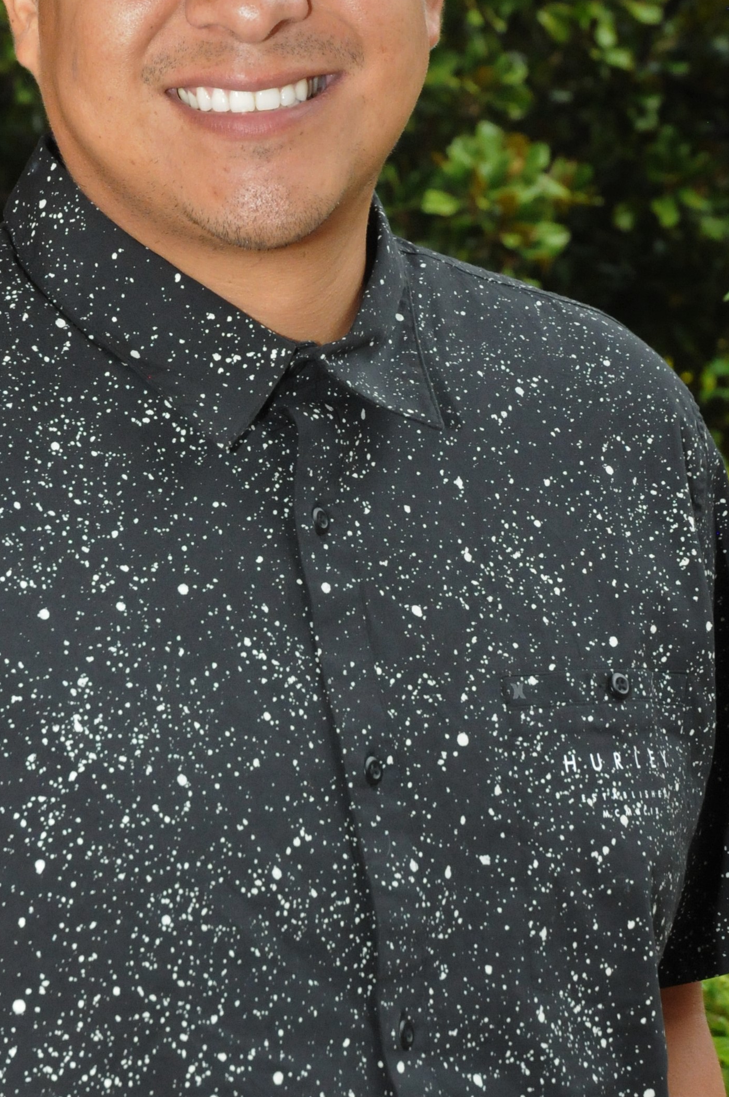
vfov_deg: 20.3
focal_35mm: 100
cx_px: 258
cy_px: 316
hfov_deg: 13.6
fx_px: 3045
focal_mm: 44
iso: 1600
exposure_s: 1/60
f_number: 7.1
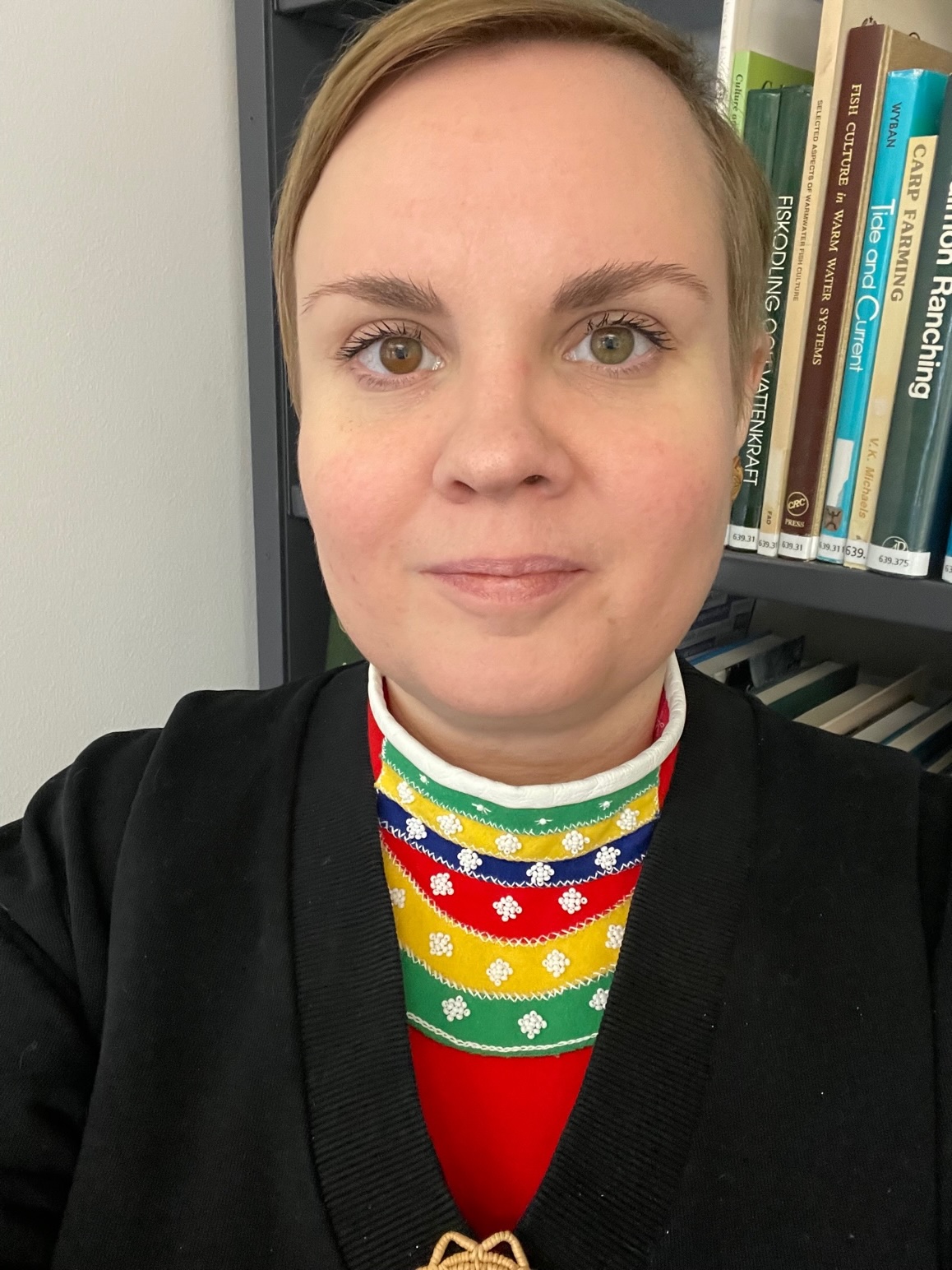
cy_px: 635
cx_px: 476
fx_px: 1100
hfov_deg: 46.8
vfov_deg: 60.0
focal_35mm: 30
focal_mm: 2.71
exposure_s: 1/25
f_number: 2.2
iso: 320
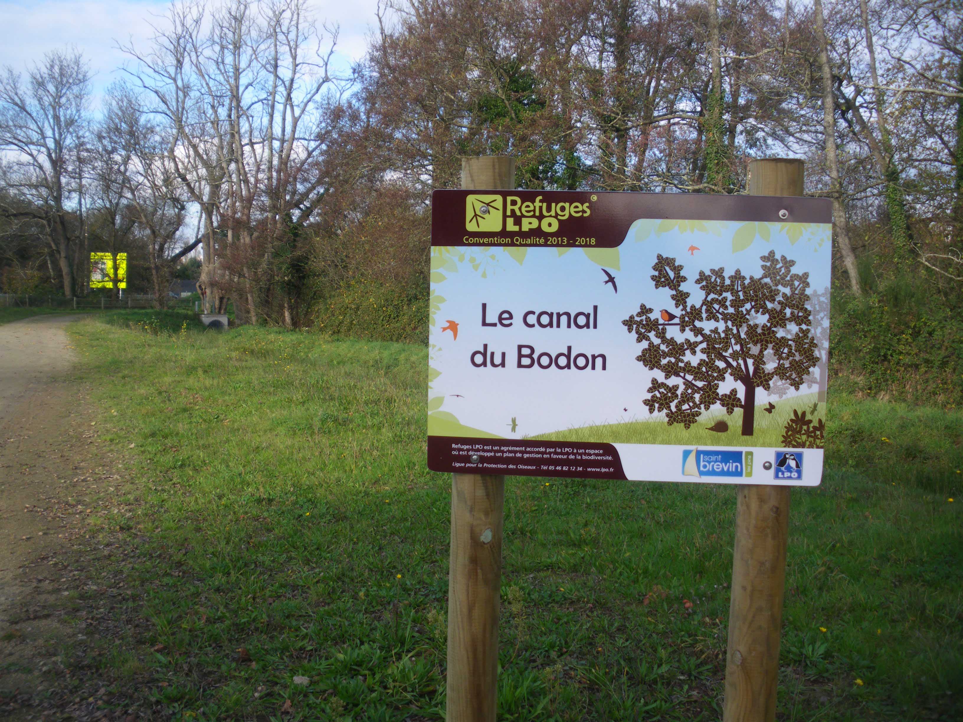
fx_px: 1002
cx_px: 482
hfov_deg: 51.4
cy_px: 361
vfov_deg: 39.7
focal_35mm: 36
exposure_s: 1/200
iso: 64
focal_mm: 6.3
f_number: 3.5
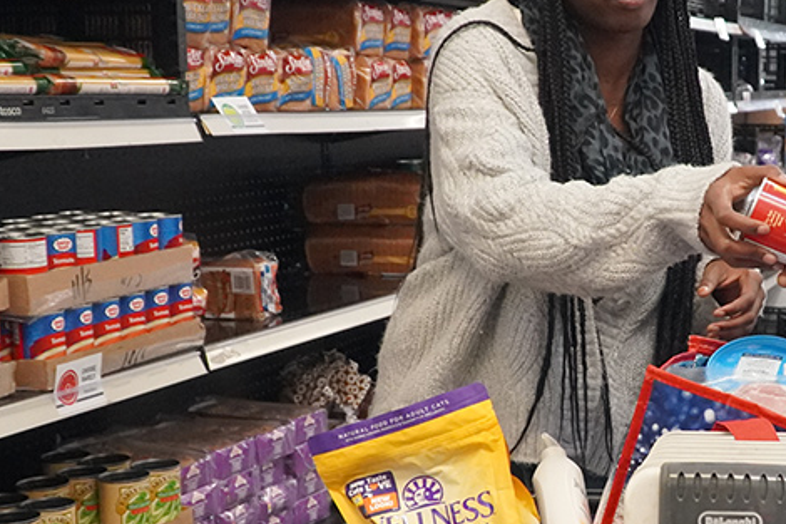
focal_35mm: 69
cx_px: 651
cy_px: 325
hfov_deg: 28.5
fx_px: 1506
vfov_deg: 19.7
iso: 4000
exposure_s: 1/160
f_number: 4
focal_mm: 18
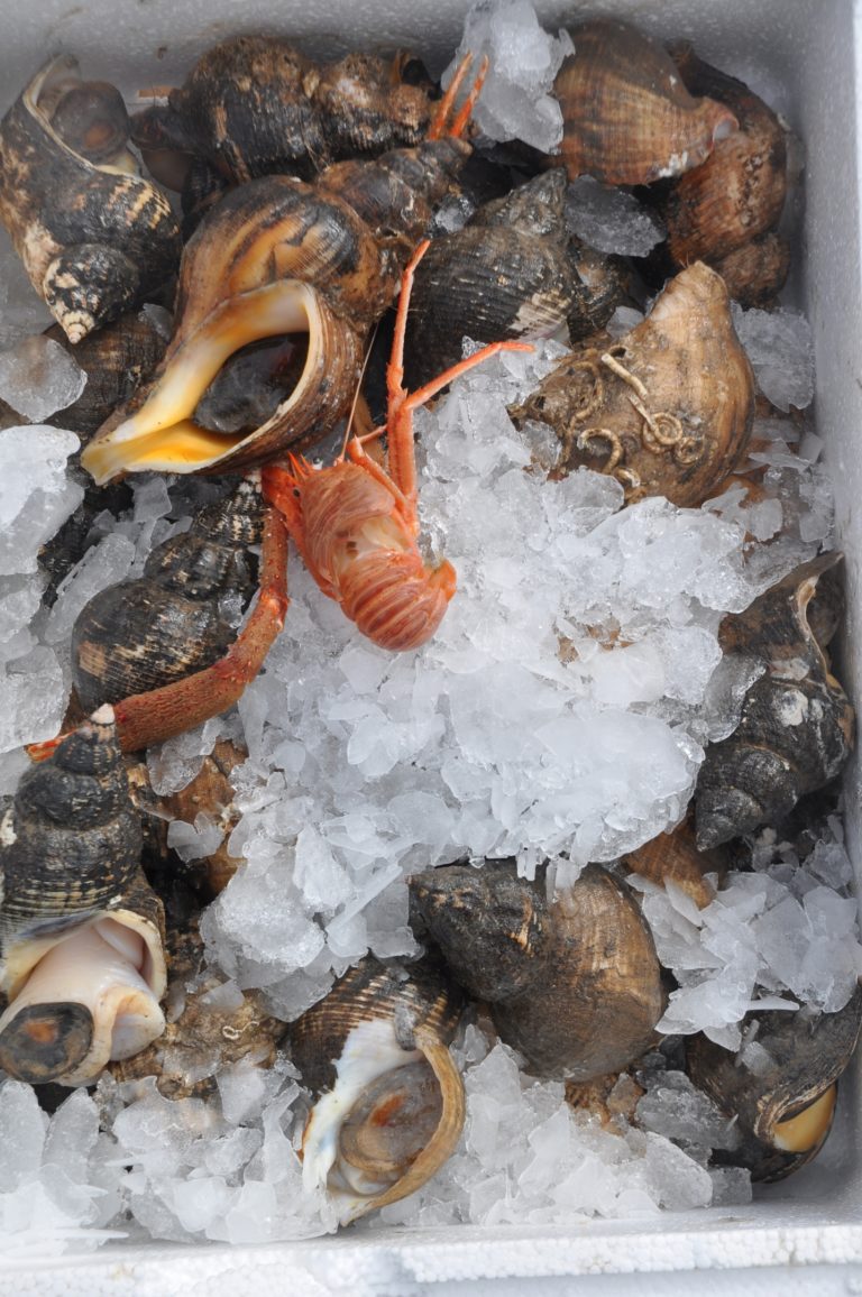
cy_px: 648
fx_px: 2970
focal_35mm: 82
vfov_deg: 24.6
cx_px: 431
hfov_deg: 16.5
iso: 200
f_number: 10
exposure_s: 1/400
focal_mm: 55
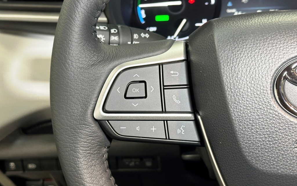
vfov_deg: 25.3
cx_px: 148
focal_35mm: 51
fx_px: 413
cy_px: 77
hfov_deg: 39.6
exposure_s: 1/40
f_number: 1.78
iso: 320
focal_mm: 6.86
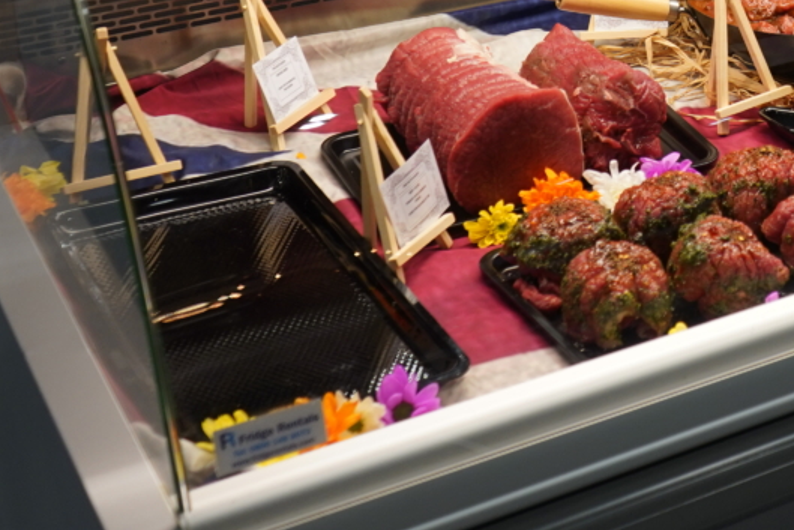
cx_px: 886
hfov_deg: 22.5
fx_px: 1875
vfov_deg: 15.7
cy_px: -41
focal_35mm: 85
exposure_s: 1/160
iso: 800
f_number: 4
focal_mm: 30
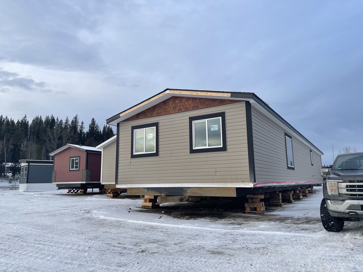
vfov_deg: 53.1
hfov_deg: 67.3
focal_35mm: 26
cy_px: 136
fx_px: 273
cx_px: 182
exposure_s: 1/717
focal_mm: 5.1
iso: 32
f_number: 1.6
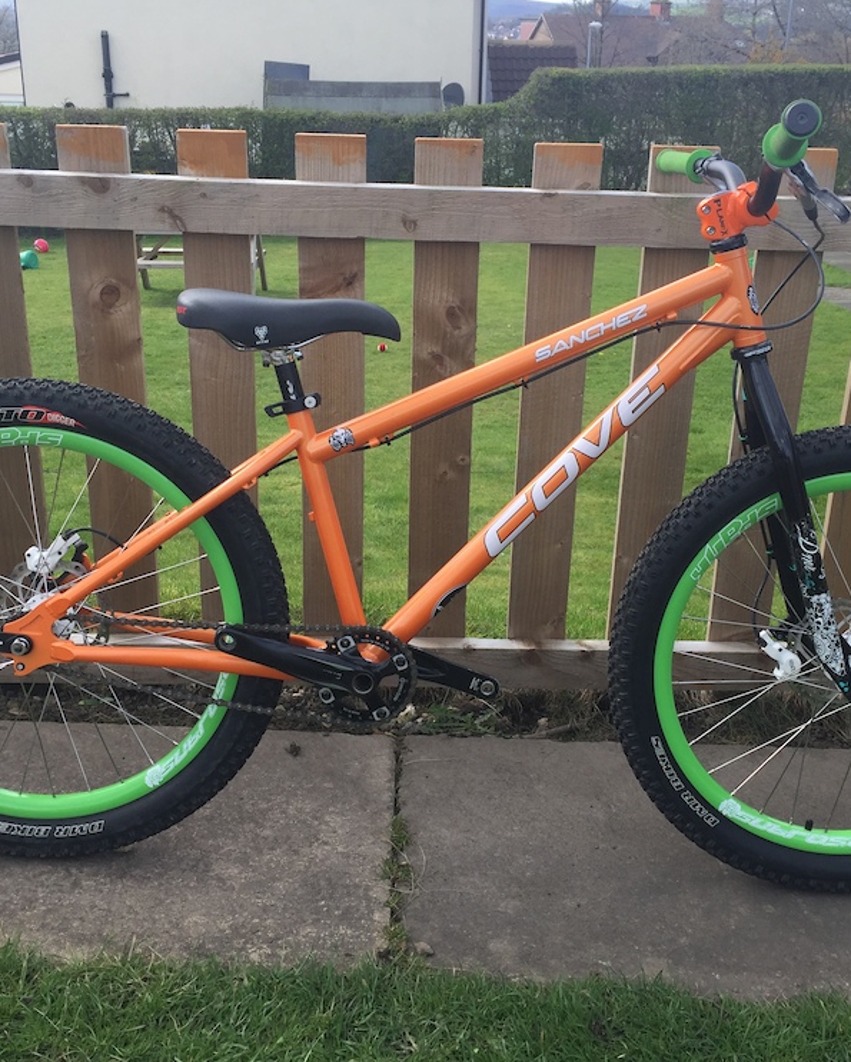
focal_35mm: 39
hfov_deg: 38.2
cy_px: 523
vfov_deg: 46.8
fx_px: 1227
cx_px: 446
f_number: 2.2
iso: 32
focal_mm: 4.15
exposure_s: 1/494
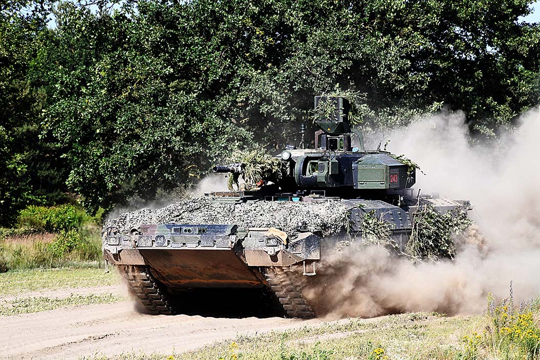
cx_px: 270
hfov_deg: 6.9
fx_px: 4499
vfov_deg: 4.6
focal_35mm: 300
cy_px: 180
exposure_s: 1/400
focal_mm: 300
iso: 1400
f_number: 20
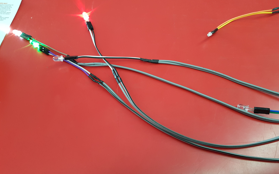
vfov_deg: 44.5
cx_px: 141
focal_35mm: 28
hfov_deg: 66.5
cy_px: 84
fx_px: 213
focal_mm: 4.2
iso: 160
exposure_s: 1/33
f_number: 1.7
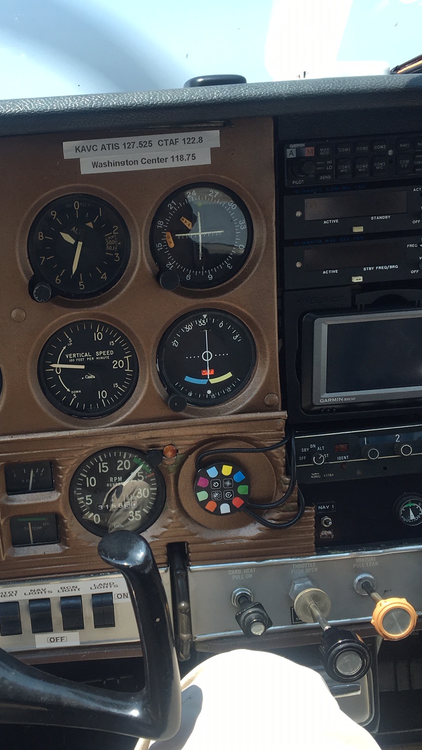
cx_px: 108
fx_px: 855
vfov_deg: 47.4
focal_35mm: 43
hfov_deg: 27.4
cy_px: 378
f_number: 2.2
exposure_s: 1/452
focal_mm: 4.15
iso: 25
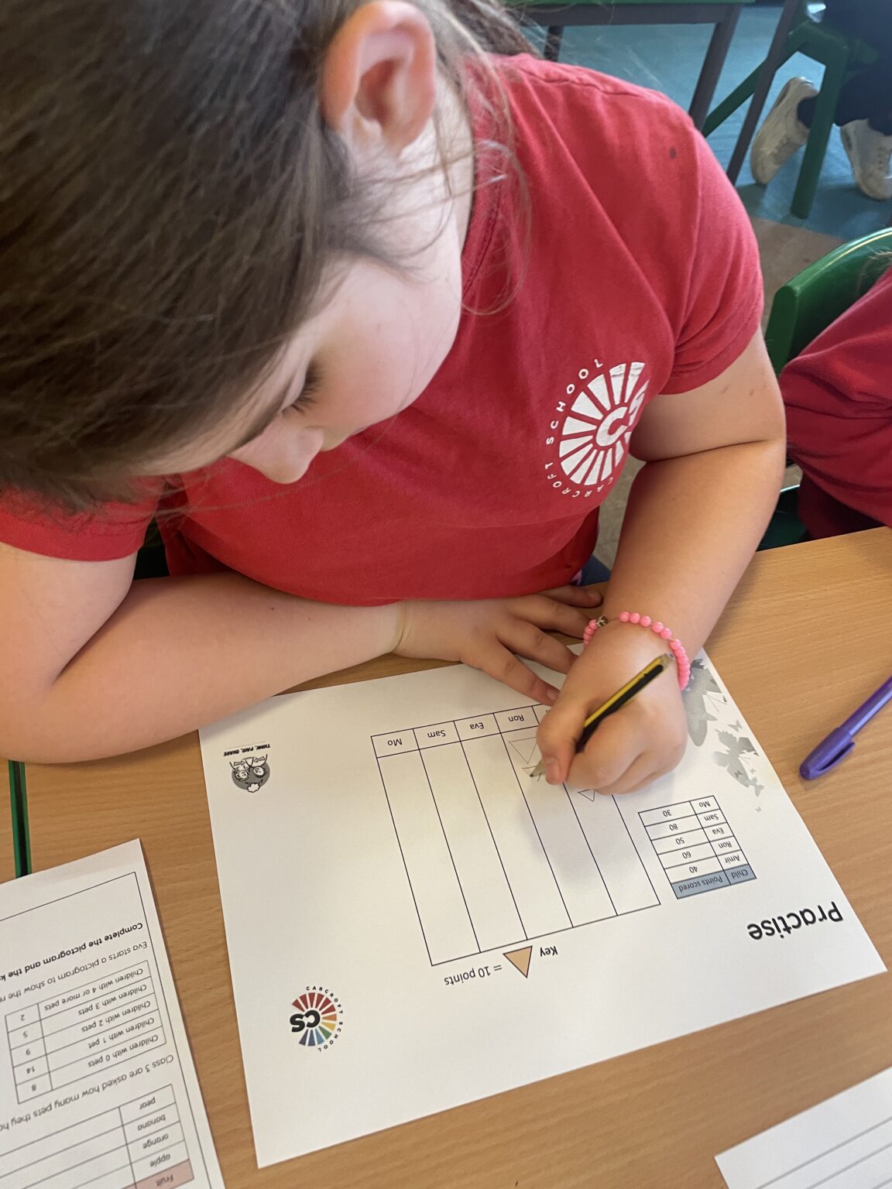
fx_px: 893
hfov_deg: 53.1
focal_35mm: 26
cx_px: 446
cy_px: 594
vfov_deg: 67.3
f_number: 1.6
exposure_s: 1/50
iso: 125
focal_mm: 4.2
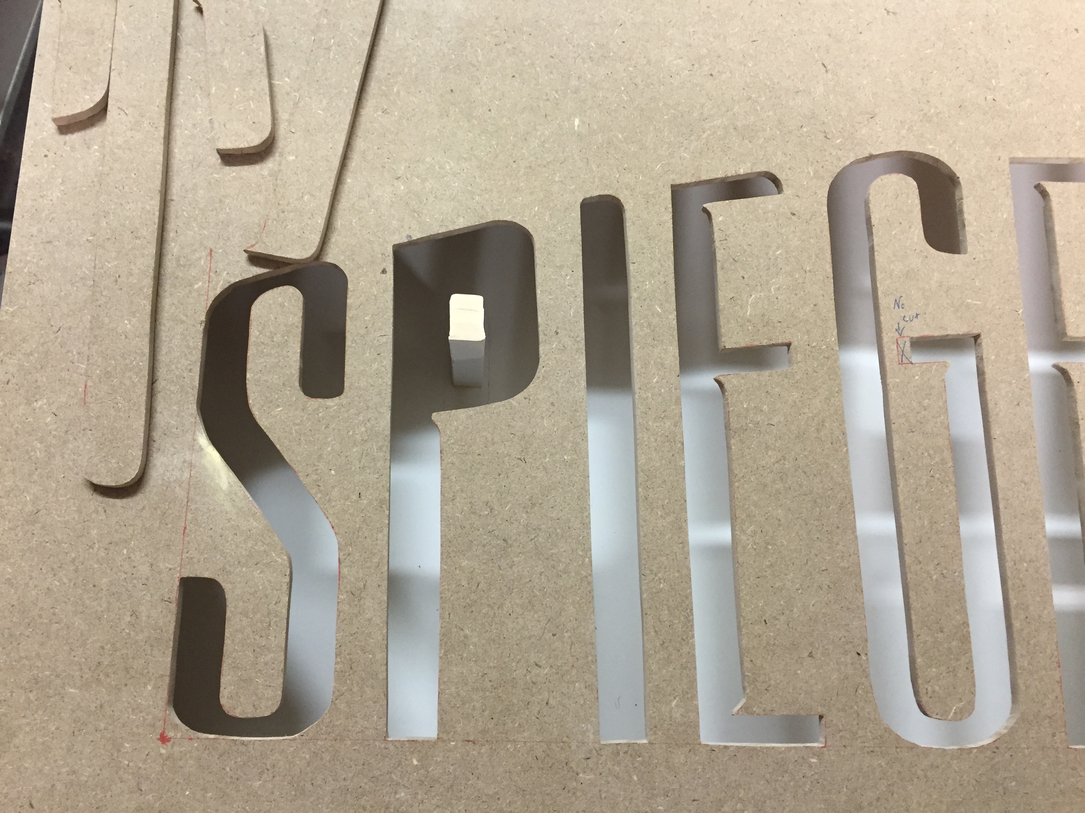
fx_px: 909
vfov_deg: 48.2
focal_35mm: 29
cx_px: 542
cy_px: 406
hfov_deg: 61.7
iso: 125
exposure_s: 1/30
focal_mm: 4.15
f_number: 2.2
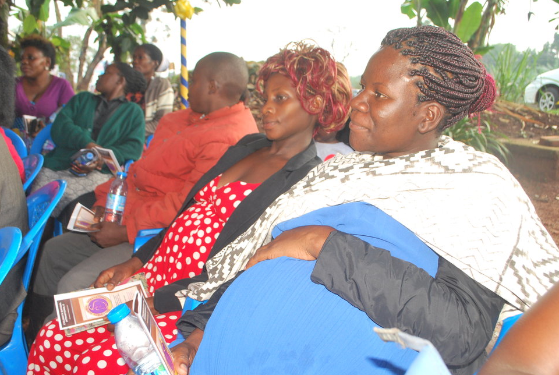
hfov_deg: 58.6
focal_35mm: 32
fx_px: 498
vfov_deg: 41.3
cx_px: 286
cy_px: 195
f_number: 7.1
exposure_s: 1/80
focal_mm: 20
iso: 400
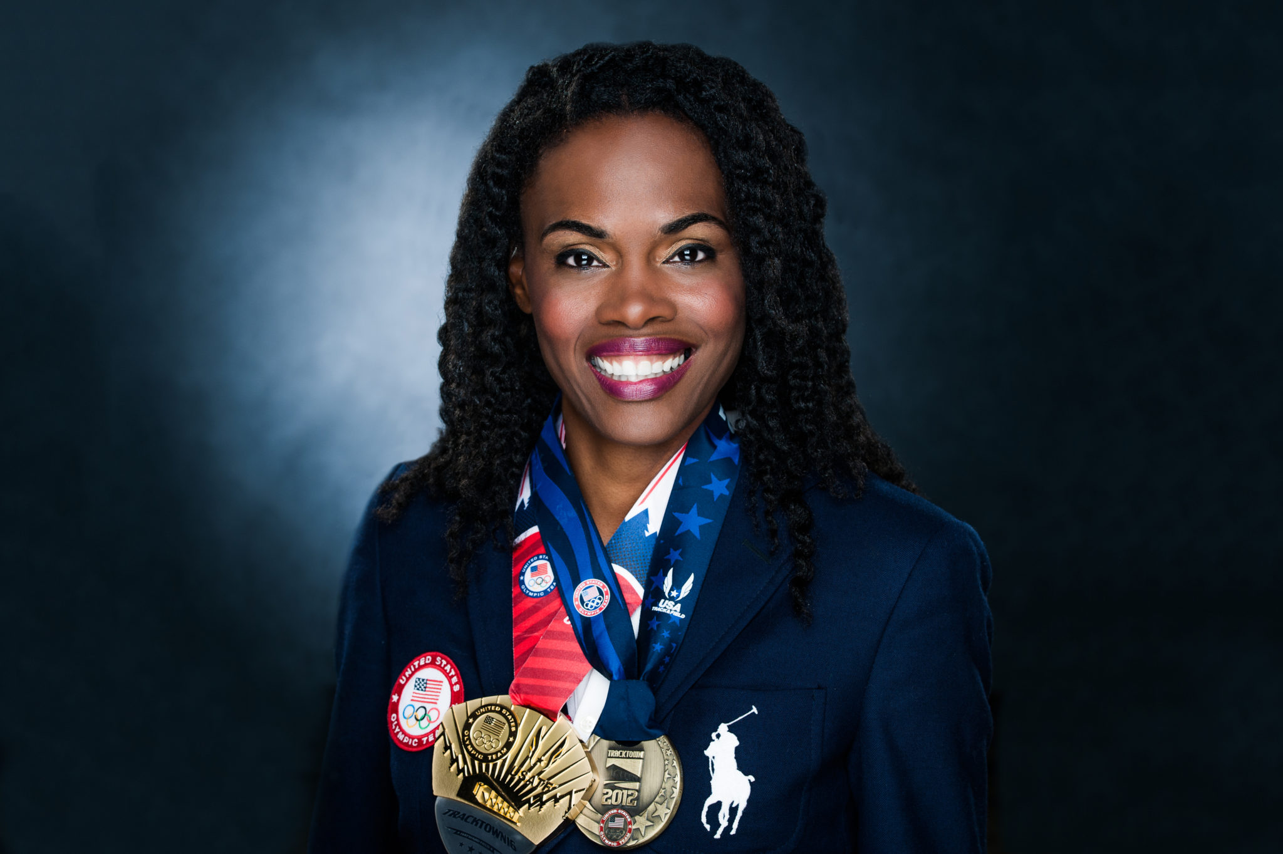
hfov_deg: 28.9
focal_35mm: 70
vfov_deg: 19.4
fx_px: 2493
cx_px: 642
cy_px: 427
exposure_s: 1/200
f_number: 5.6
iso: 125
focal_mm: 70
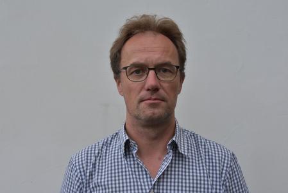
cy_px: 96
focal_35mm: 45
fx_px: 360
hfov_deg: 43.6
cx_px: 144
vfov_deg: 29.9
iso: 800
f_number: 8
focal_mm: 30
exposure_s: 1/250
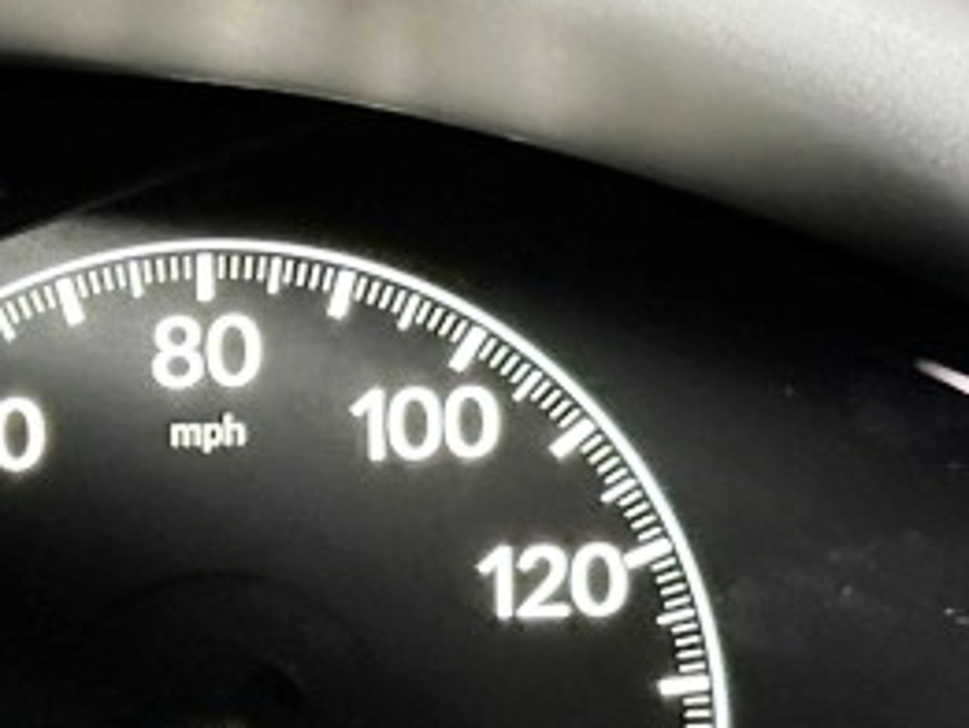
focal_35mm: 188
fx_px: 5265
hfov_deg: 10.0
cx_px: -750
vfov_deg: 7.9
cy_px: 635
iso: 640
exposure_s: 1/30
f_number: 1.78
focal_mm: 6.86
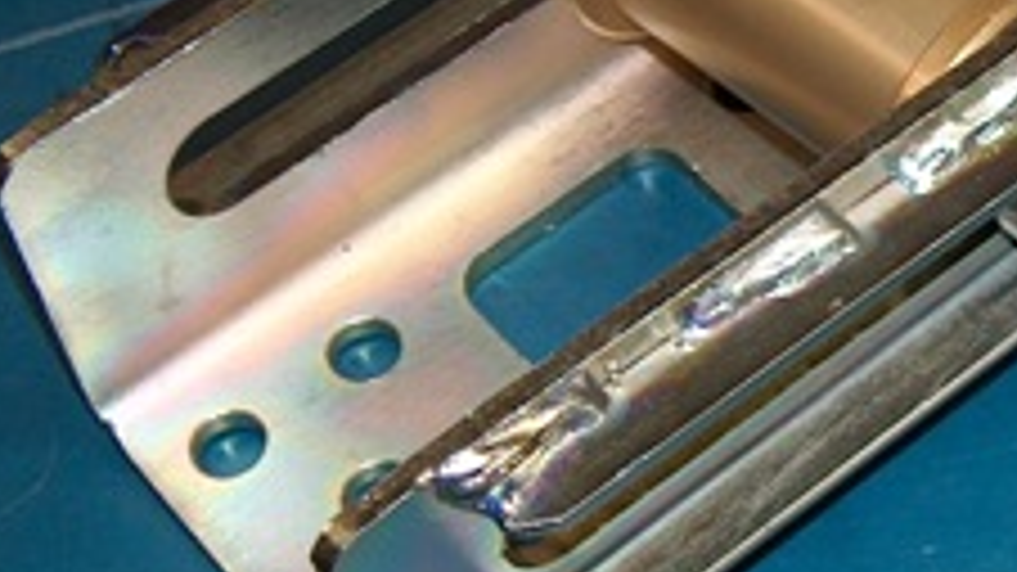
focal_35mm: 114
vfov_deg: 10.6
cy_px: 171
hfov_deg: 17.9
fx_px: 3073
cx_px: 1224
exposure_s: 1/60
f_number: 2.8
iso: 100
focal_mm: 7.6
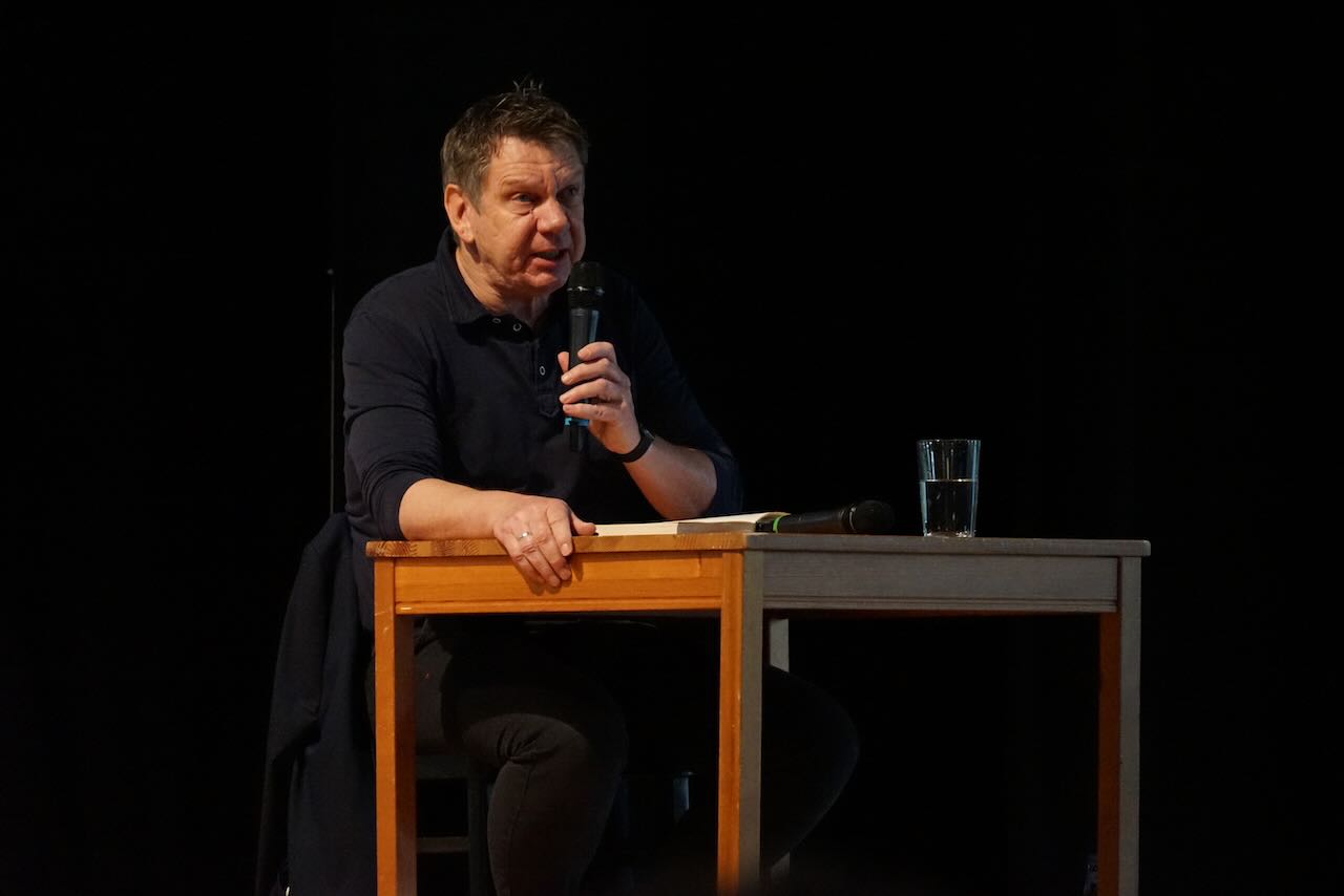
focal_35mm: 240
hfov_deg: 8.6
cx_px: 672
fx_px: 8961
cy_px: 448
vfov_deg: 5.7
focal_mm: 240
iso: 8000
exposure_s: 1/160
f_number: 6.3
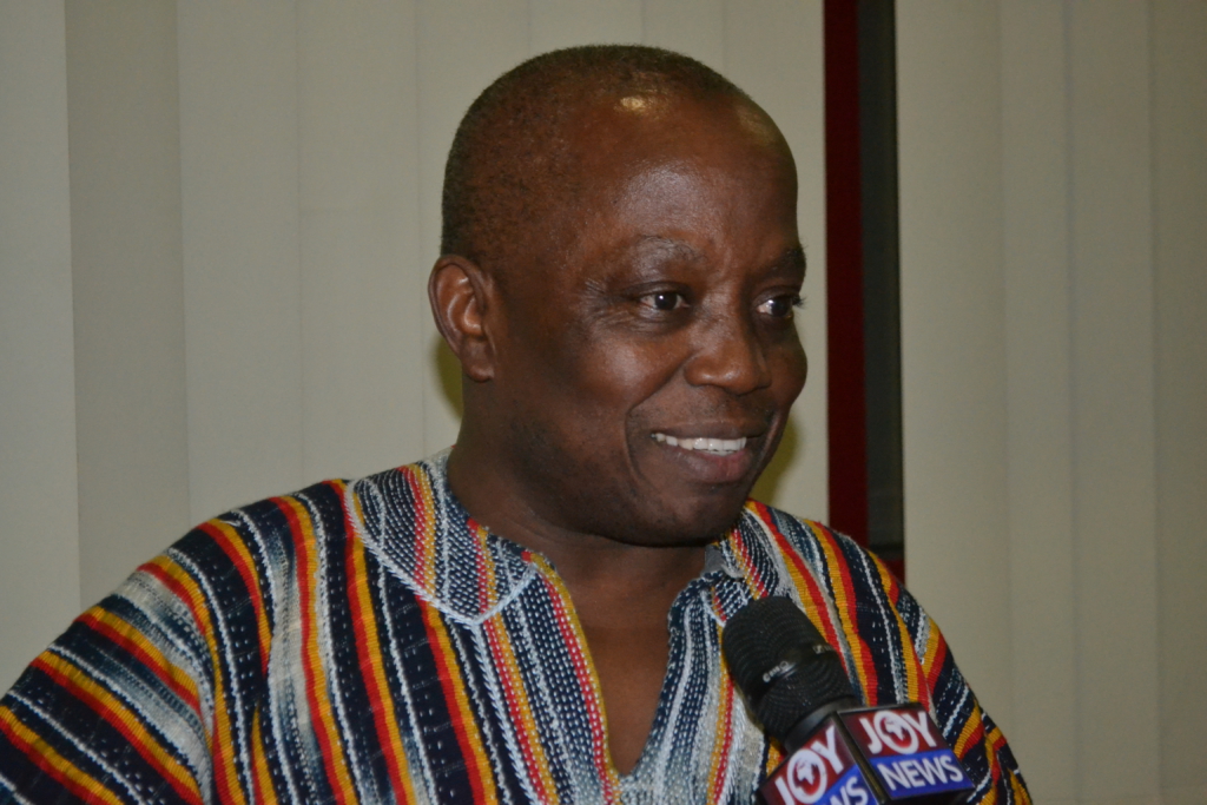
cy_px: 402
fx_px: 2766
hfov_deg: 24.6
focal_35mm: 82
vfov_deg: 16.6
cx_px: 604
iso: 3200
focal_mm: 55
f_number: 5.6
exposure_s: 1/60
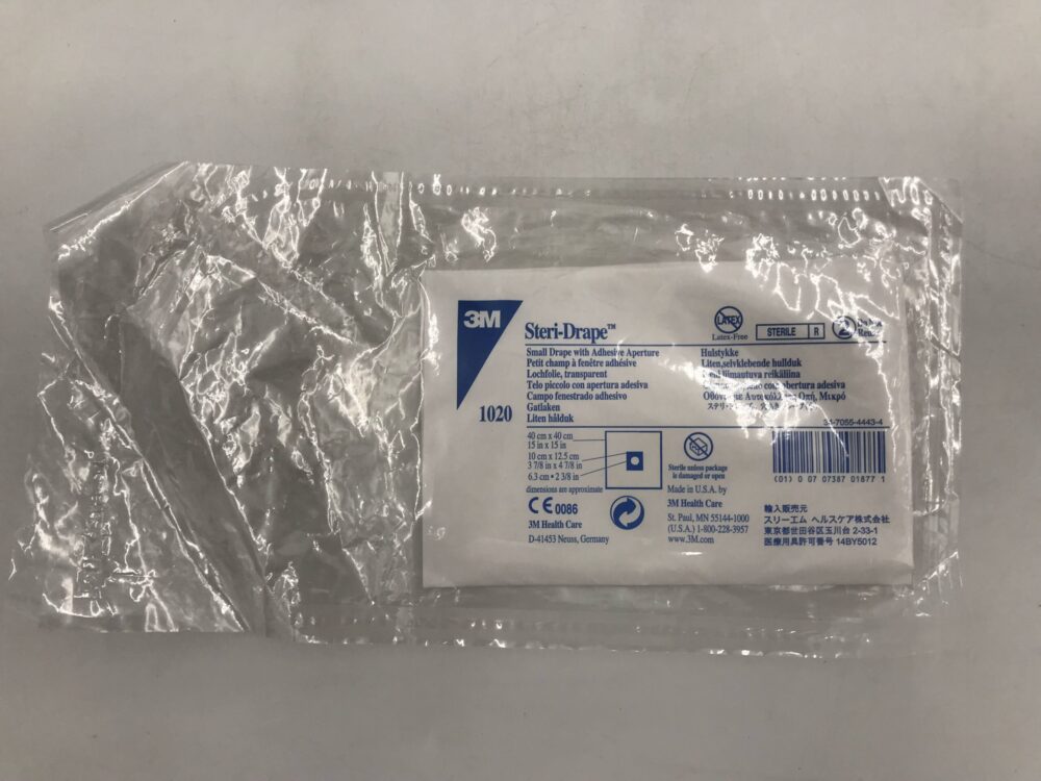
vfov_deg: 49.7
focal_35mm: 28
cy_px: 390
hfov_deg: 63.4
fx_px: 842
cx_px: 520
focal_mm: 3.99
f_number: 1.8
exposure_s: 1/60
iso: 25
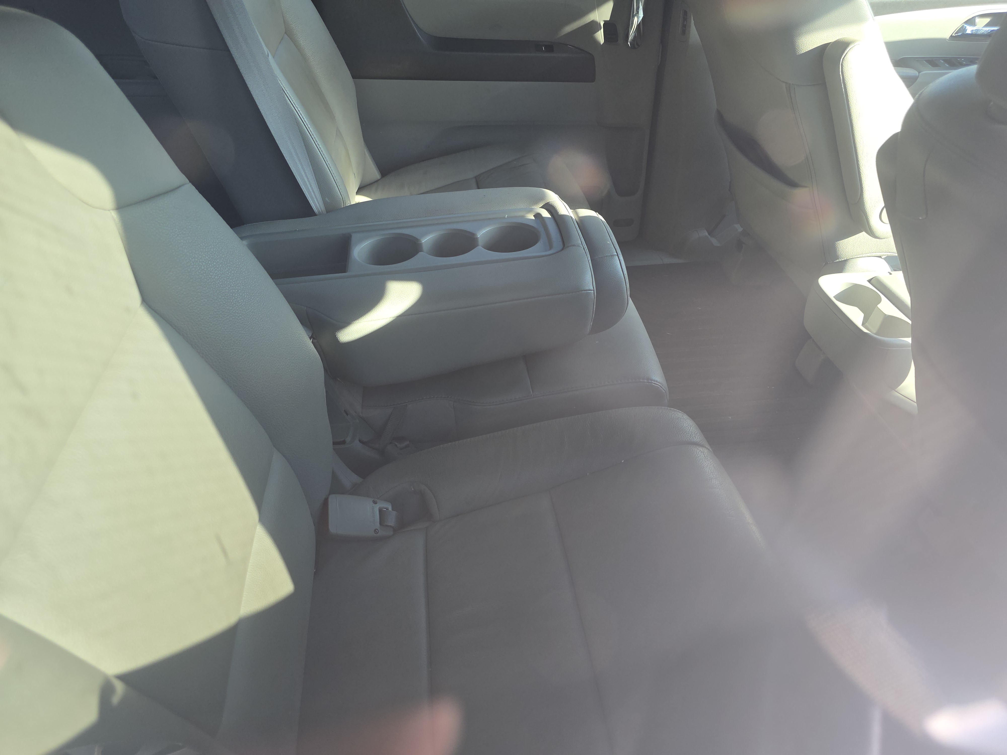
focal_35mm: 23
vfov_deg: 58.9
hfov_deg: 73.9
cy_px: 378
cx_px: 504
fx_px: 669
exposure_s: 1/52
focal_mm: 6.3
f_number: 1.7
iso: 64
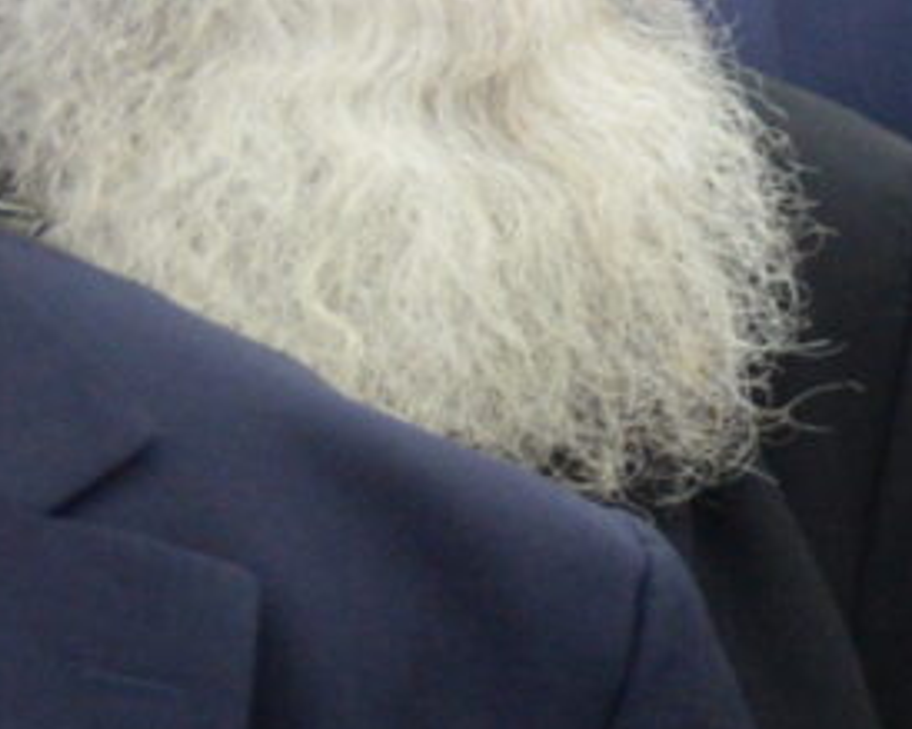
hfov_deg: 7.1
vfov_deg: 7.8
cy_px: 1267
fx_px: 5208
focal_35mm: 193
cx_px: 3798
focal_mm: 22
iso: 1600
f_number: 4
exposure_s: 1/250
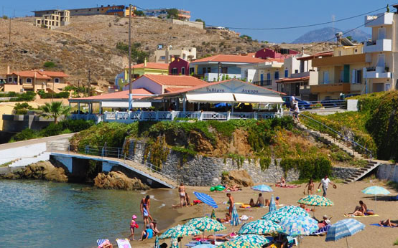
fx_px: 933
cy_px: 101
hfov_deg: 23.9
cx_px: 108
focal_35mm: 86
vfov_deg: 15.2
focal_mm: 26
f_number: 14
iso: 200
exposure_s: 1/200
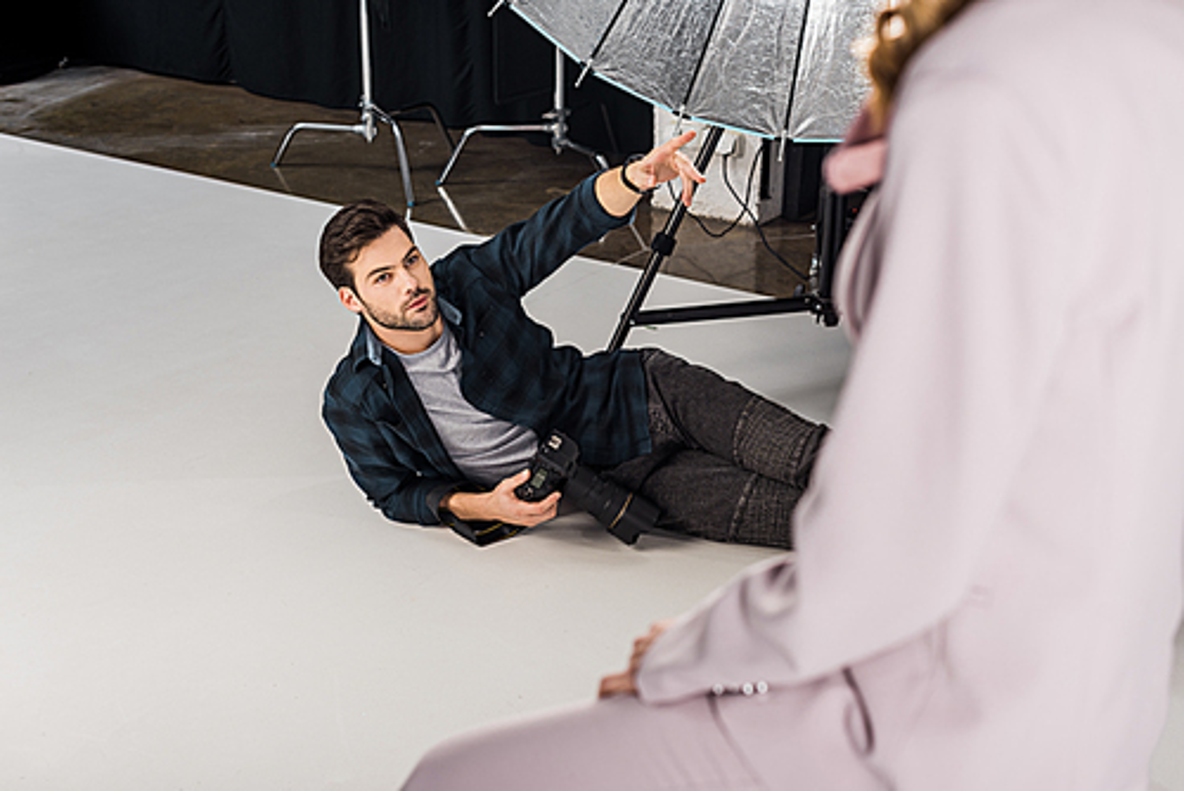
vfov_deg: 27.0
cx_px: 592
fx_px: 1645
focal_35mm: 50
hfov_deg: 39.6
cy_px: 396
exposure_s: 1/200
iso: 160
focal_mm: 50
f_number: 4.5
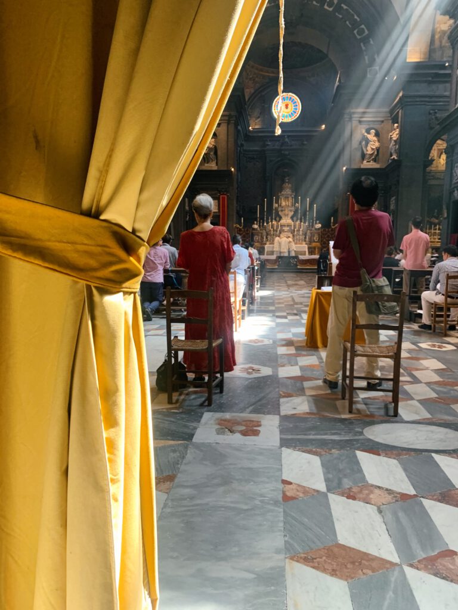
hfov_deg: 53.1
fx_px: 459
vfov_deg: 67.3
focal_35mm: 26
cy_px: 305
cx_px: 229
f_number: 1.8
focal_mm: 4.25
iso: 125
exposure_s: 1/60
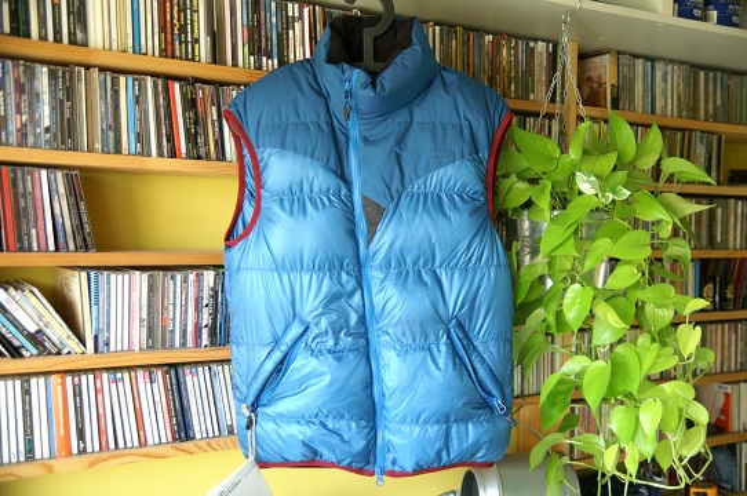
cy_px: 248
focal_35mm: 39
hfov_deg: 49.6
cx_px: 374
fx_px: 808
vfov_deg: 34.1
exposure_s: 1/60
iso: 800
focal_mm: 26
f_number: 2.8
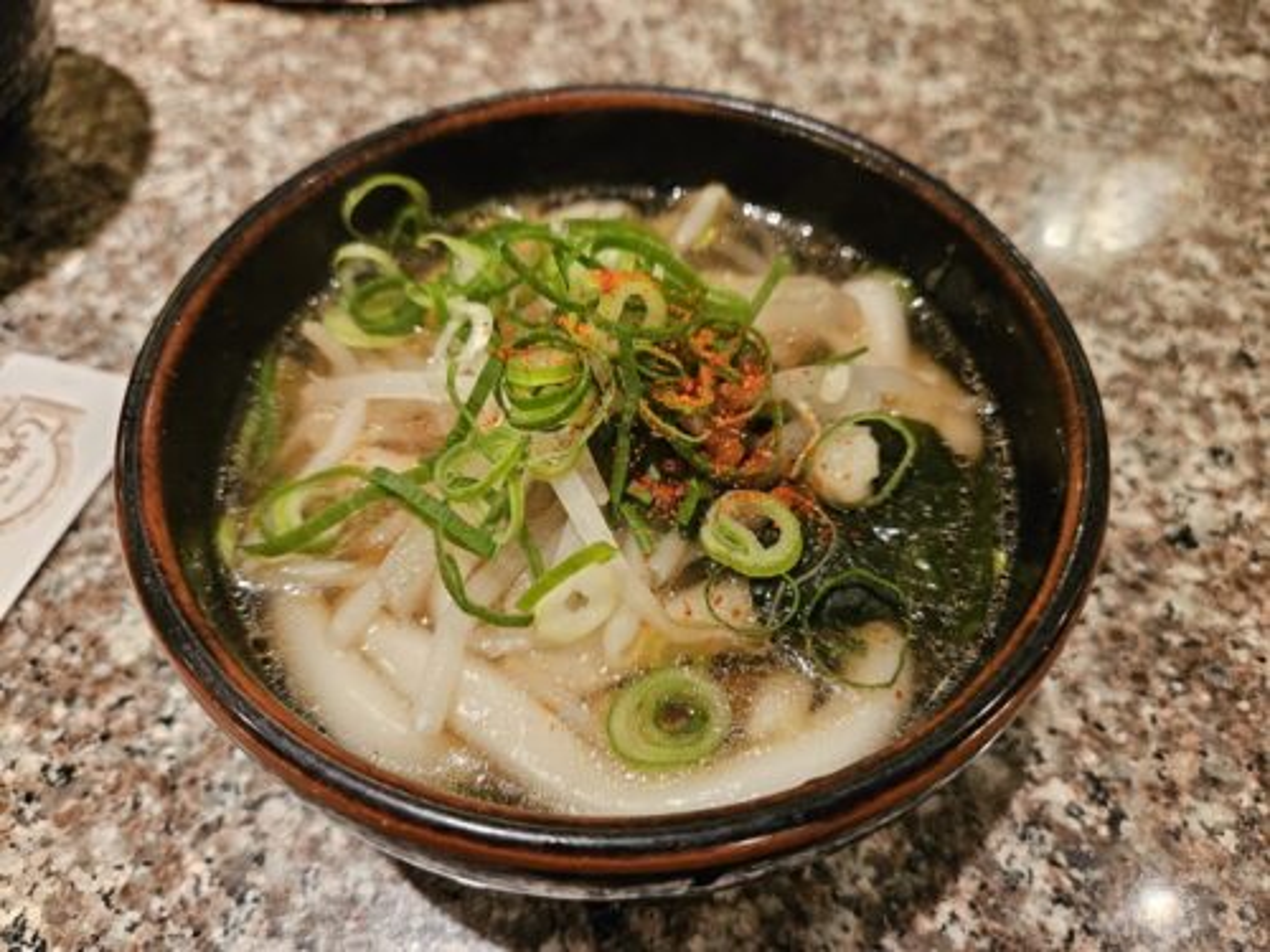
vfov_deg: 58.9
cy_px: 476
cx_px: 635
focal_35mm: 23
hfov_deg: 73.9
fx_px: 844
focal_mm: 5.4
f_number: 1.8
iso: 1000
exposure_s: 1/120
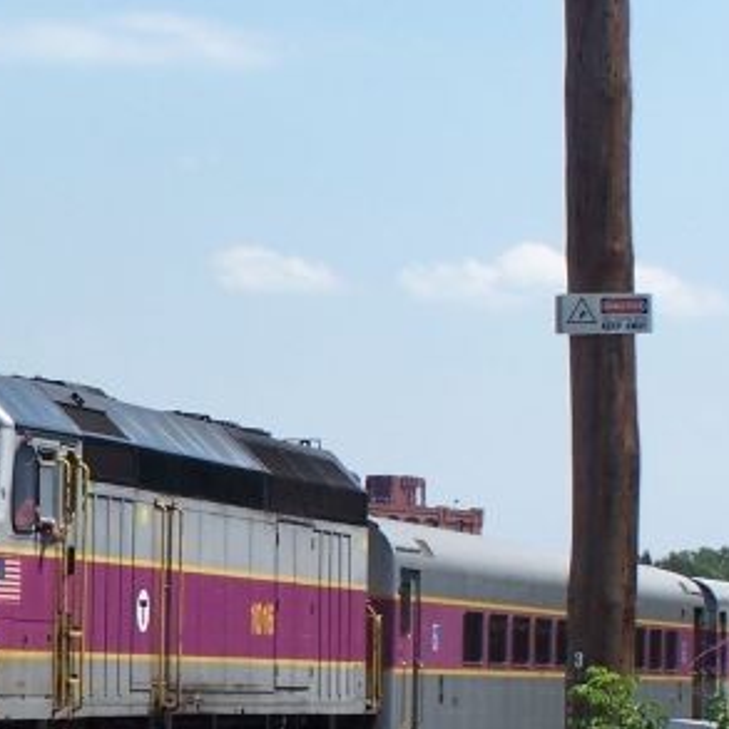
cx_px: -234
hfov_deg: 9.5
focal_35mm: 181
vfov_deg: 9.6
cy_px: 605
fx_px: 4313
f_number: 4.5
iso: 80
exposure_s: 1/500
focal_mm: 12.4
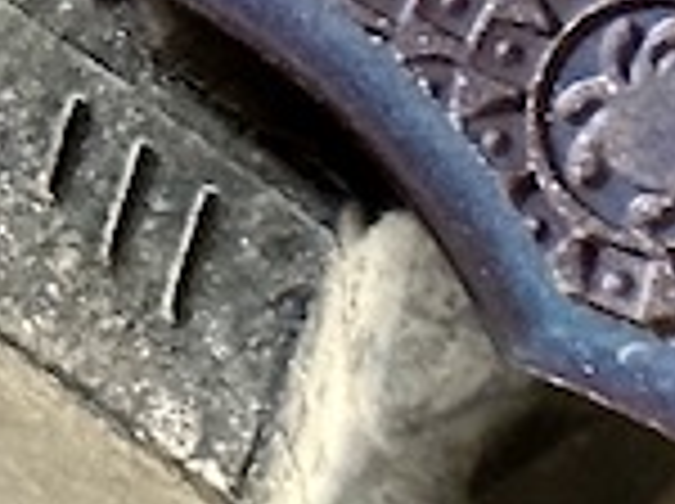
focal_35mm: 321
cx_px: 0
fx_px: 6249
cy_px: -104
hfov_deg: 6.2
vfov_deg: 4.6
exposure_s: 1/24
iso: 640
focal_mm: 6.86
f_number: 1.78
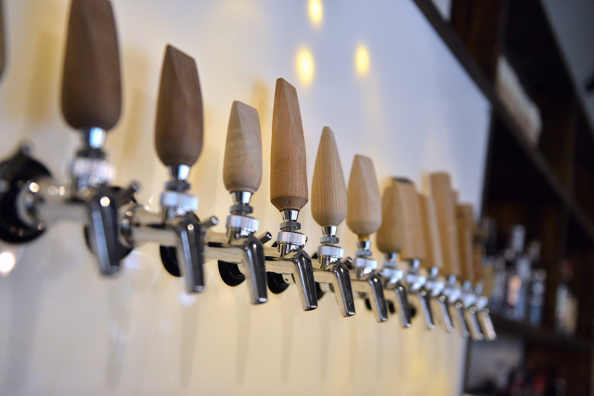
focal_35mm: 42
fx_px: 693
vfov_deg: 31.9
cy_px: 198
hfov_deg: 46.4
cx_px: 297
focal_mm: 42
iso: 2500
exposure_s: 1/200
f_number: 2.8
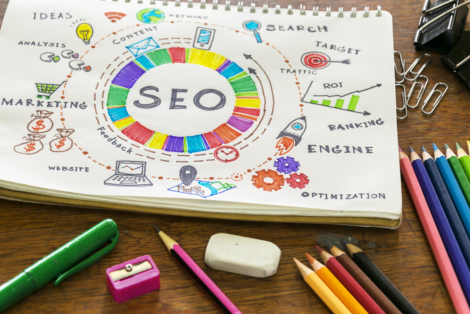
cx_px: 235
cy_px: 157
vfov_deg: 15.7
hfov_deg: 23.4
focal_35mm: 87
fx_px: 1136
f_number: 5.6
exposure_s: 1/50
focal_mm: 58
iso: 100
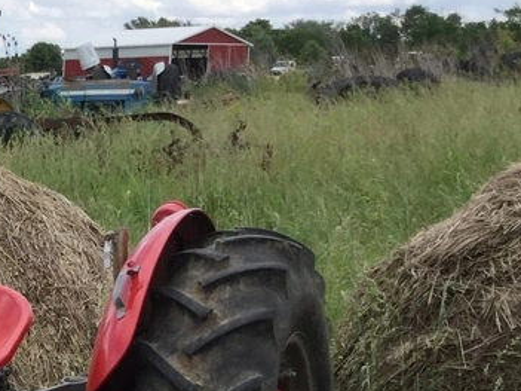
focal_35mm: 113
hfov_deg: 16.0
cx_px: -257
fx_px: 1700
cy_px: 480
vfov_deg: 12.7
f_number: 2.4
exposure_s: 1/754
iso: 25
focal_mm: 3.3
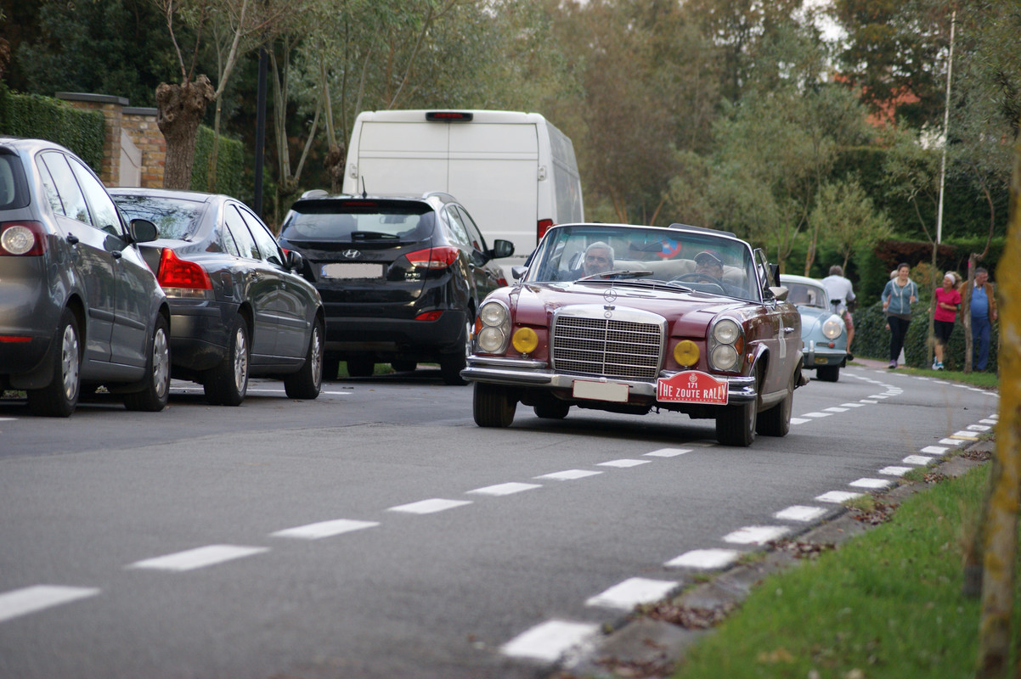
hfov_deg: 11.4
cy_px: 340
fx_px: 5102
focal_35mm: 180
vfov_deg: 7.6
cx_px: 510
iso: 250
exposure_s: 1/200
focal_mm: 120
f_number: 4.5
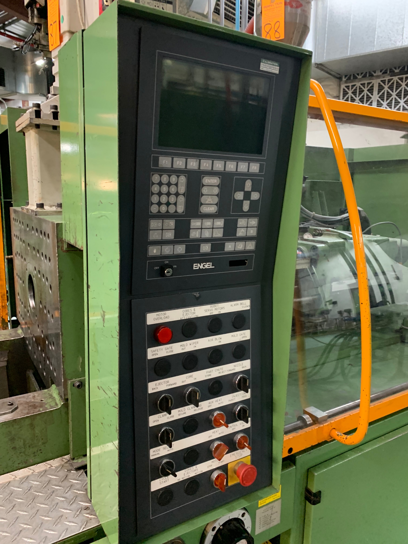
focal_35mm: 26
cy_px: 272
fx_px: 409
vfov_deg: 67.3
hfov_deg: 53.1
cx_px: 204
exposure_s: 1/30
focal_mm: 4.25
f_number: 1.8
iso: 500
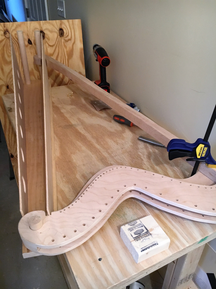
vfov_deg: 61.7
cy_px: 144
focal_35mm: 29
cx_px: 108
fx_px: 241
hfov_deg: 48.2
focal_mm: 4.15
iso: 200
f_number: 2.2
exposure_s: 1/24
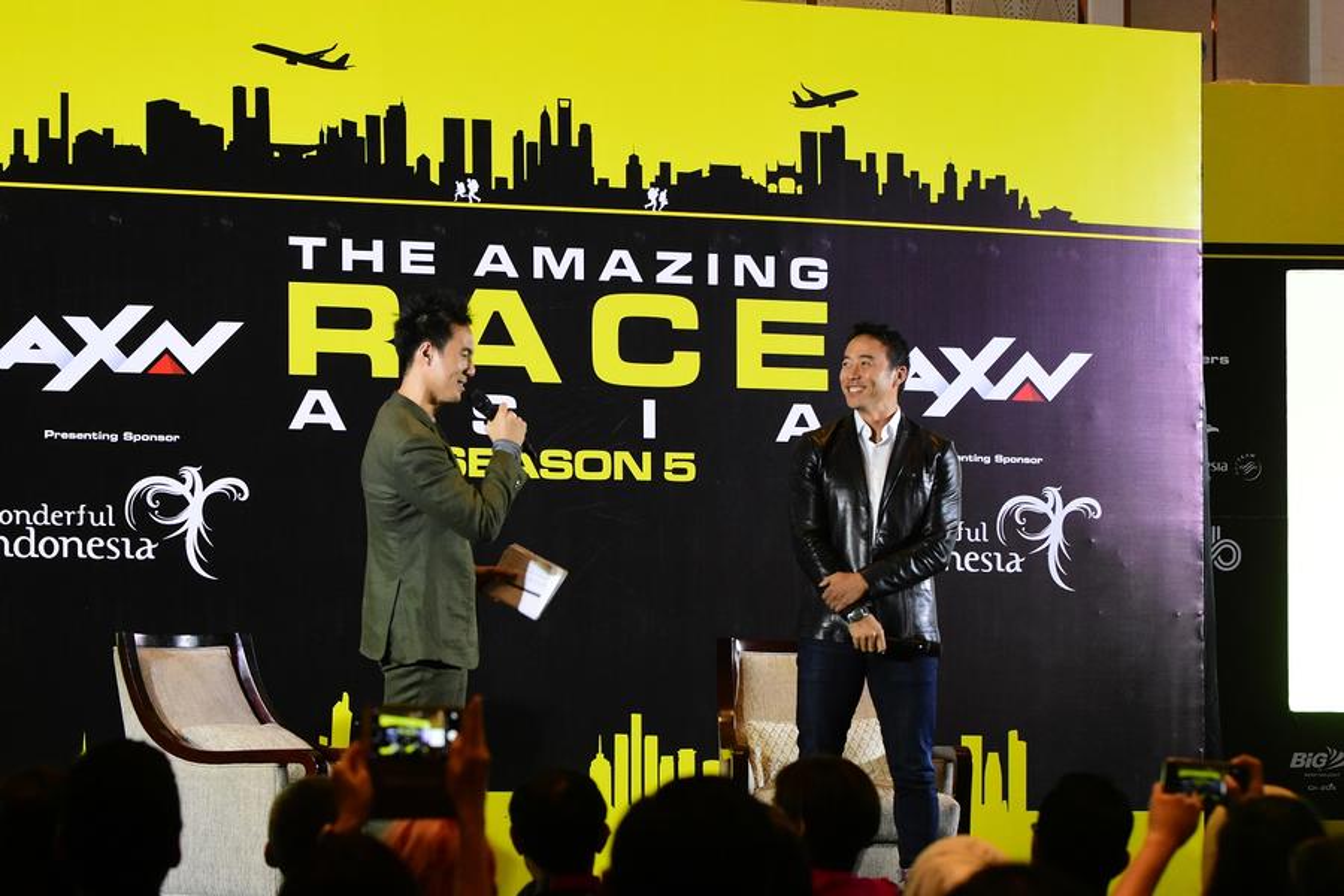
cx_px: 672
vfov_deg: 11.1
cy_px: 448
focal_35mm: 123
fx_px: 4592
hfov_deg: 16.7
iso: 4000
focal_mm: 82
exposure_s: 1/125
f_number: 5
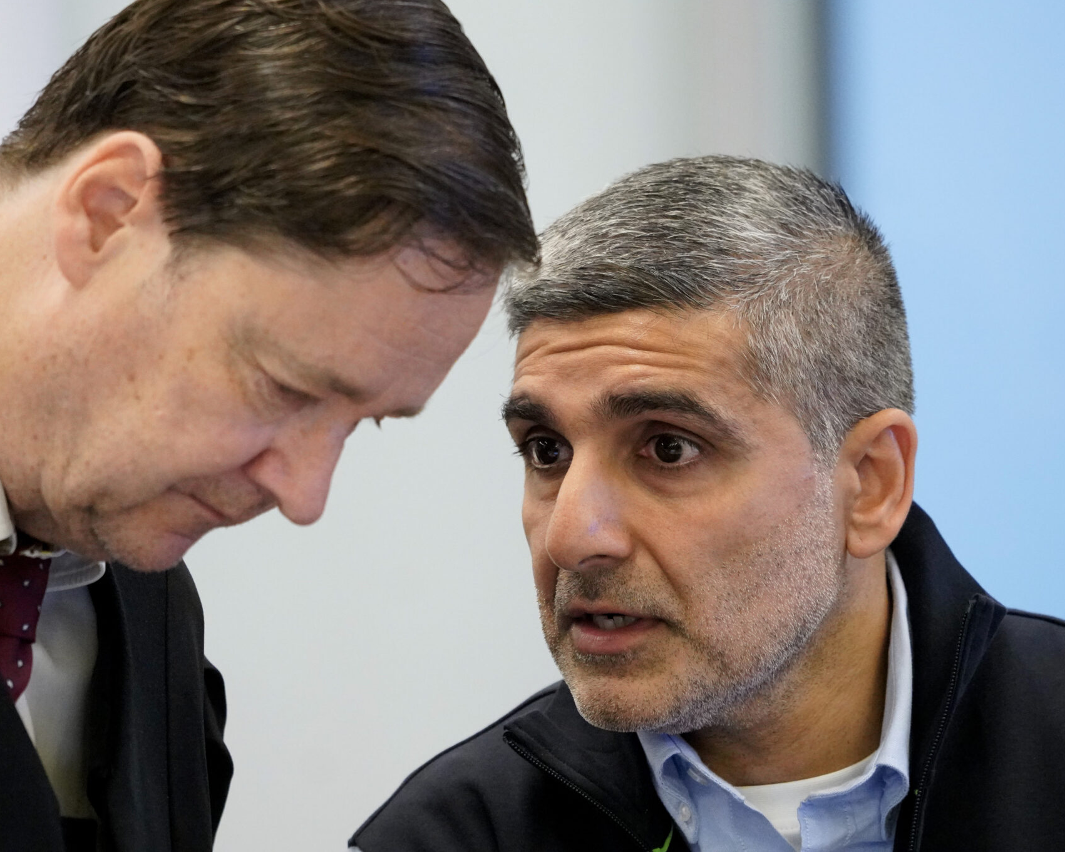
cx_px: 473
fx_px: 10686
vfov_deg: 4.6
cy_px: 425
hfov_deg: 5.7
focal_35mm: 339
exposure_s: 1/250
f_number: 4
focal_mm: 200
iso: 6400
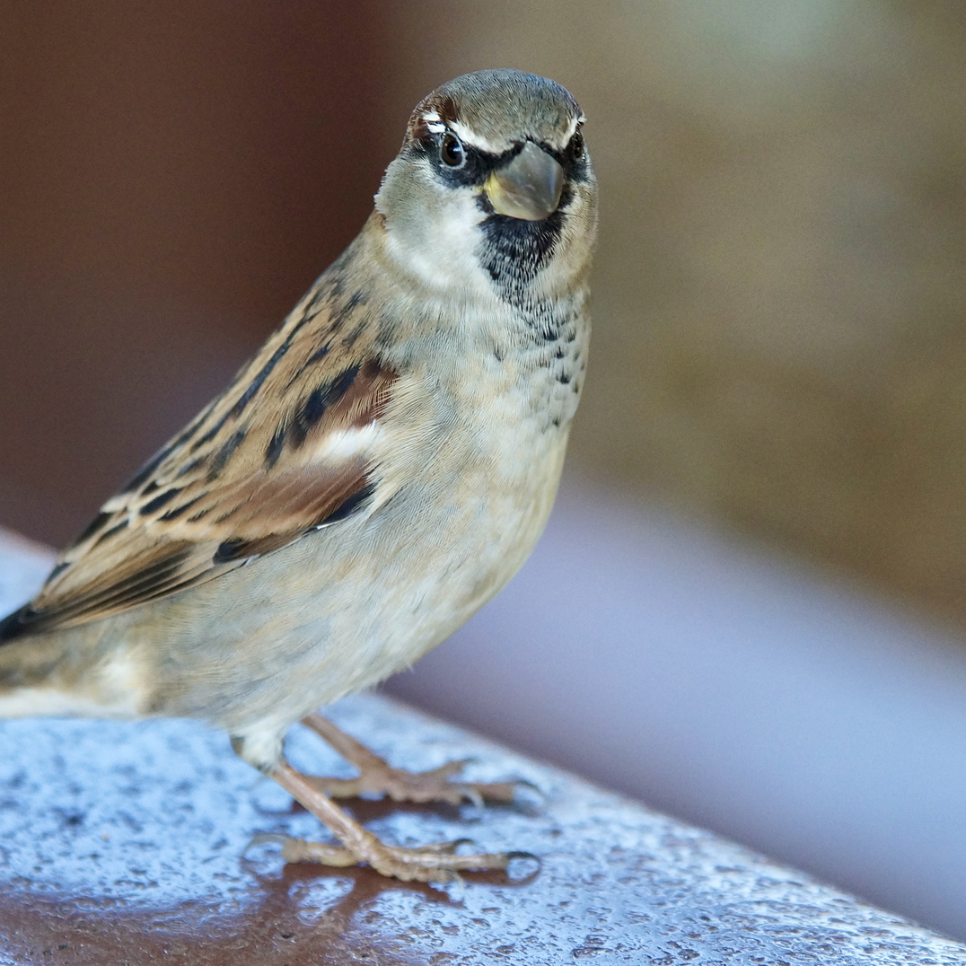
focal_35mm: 384
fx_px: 12124
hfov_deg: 4.6
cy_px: 484
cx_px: 340
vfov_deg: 4.6
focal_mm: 200
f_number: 4
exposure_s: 1/320
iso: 800
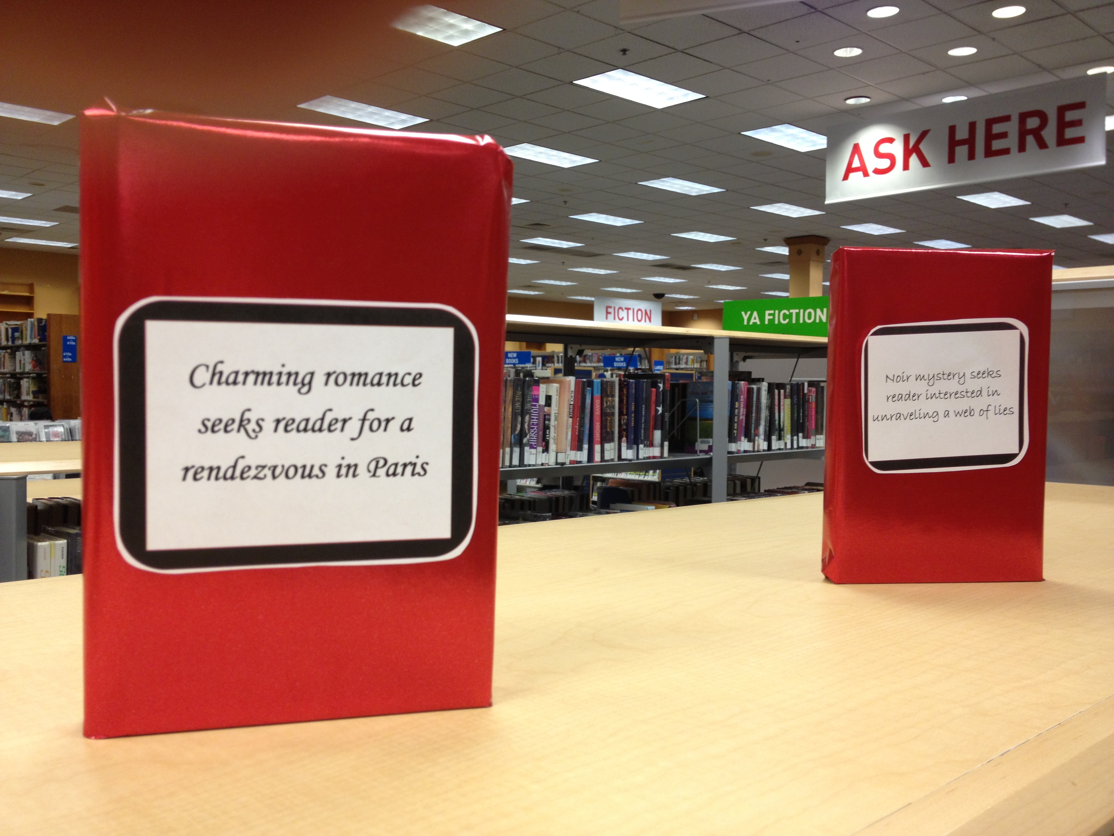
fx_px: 1126
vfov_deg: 40.7
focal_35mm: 35
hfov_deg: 52.6
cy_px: 418
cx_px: 557
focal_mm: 4.28
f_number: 2.4
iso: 64
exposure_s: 1/20
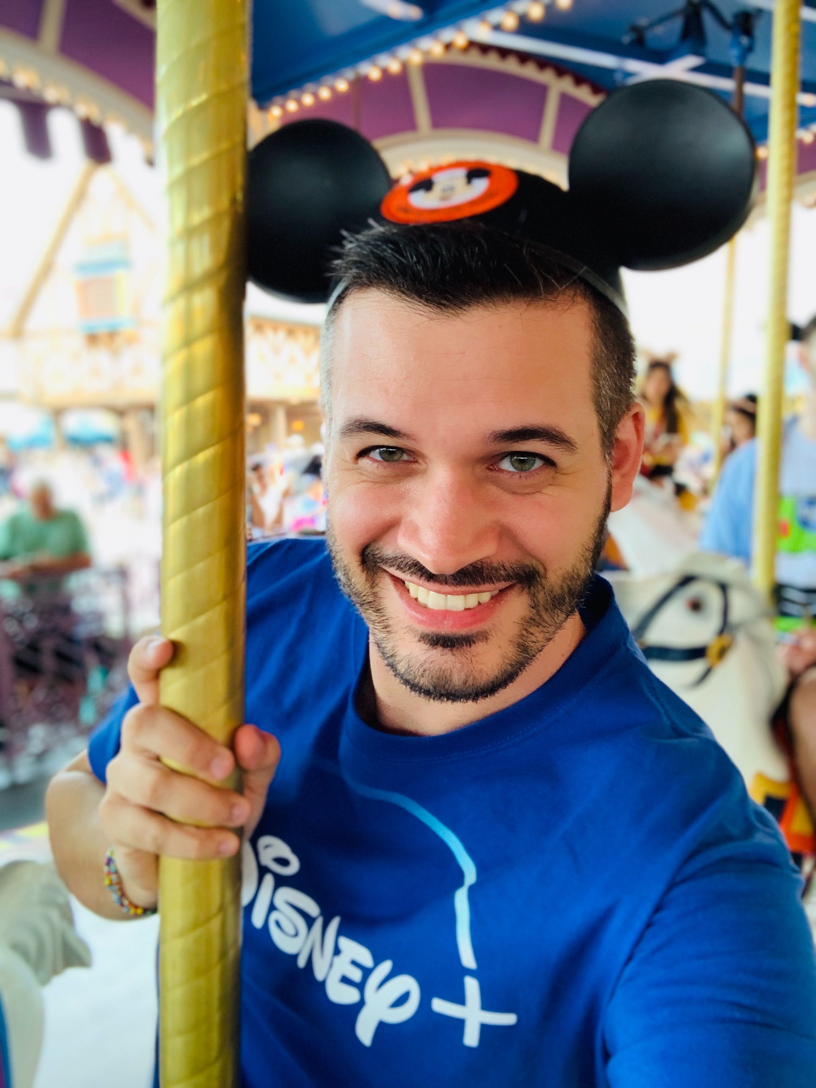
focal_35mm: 32
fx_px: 1006
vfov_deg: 56.8
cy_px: 544
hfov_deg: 44.2
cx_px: 408
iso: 100
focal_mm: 2.87
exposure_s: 1/60
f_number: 2.2
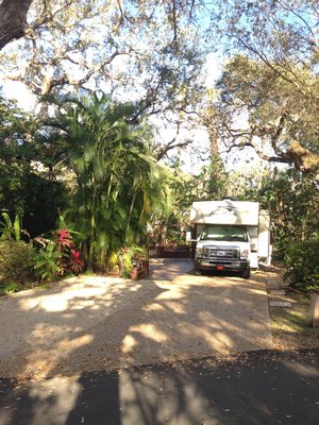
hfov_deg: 42.9
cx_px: 160
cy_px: 212
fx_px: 405
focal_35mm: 33
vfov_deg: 55.4
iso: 50
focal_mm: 4.12
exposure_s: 1/261
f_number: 2.4
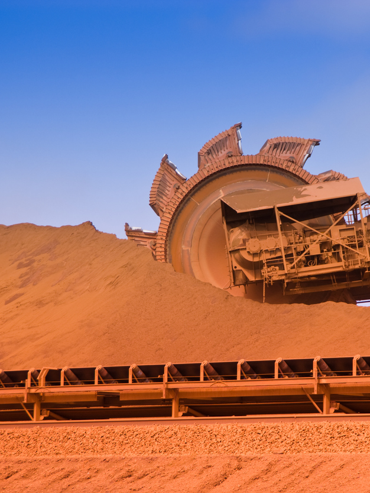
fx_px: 2778
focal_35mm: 195
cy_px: 246
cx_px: 259
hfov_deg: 7.6
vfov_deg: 10.1
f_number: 8
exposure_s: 1/250
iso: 100
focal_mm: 90
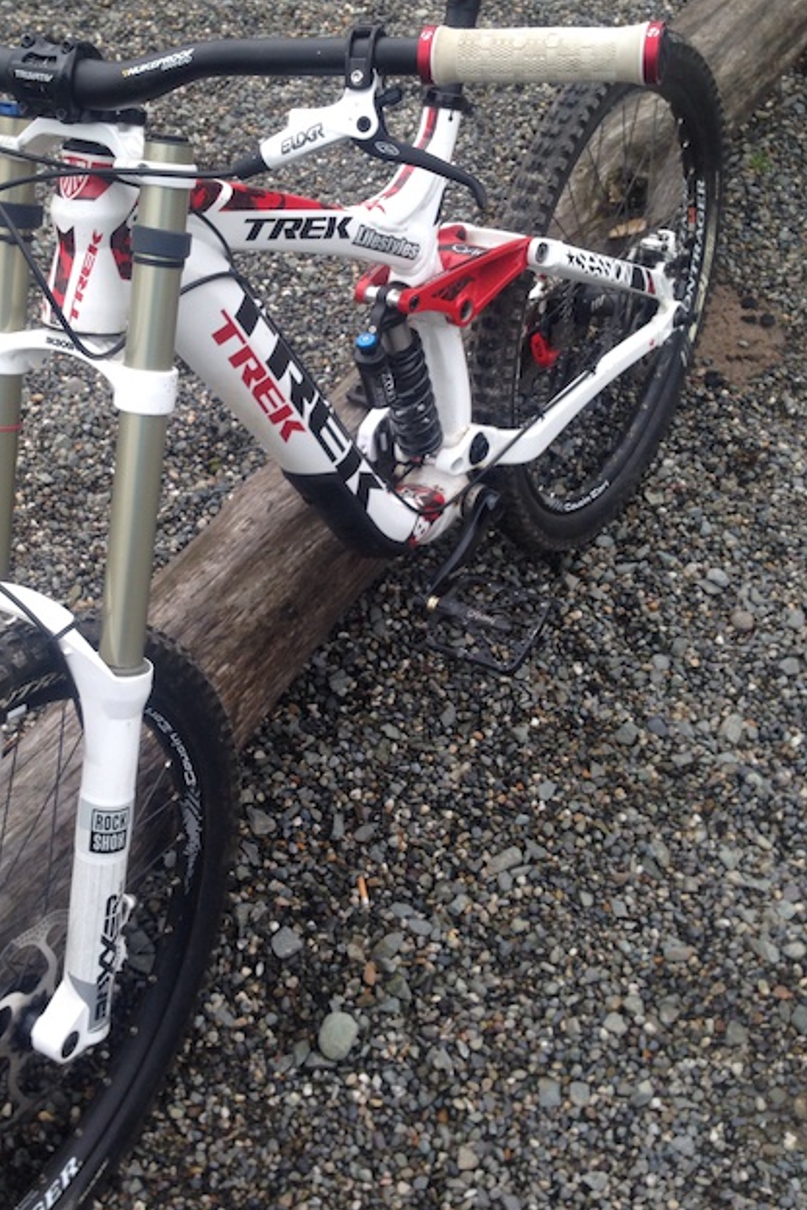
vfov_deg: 44.4
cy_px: 541
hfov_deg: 30.3
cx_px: 277
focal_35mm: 44
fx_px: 1479
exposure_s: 1/317
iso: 50
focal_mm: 4.12
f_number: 2.4
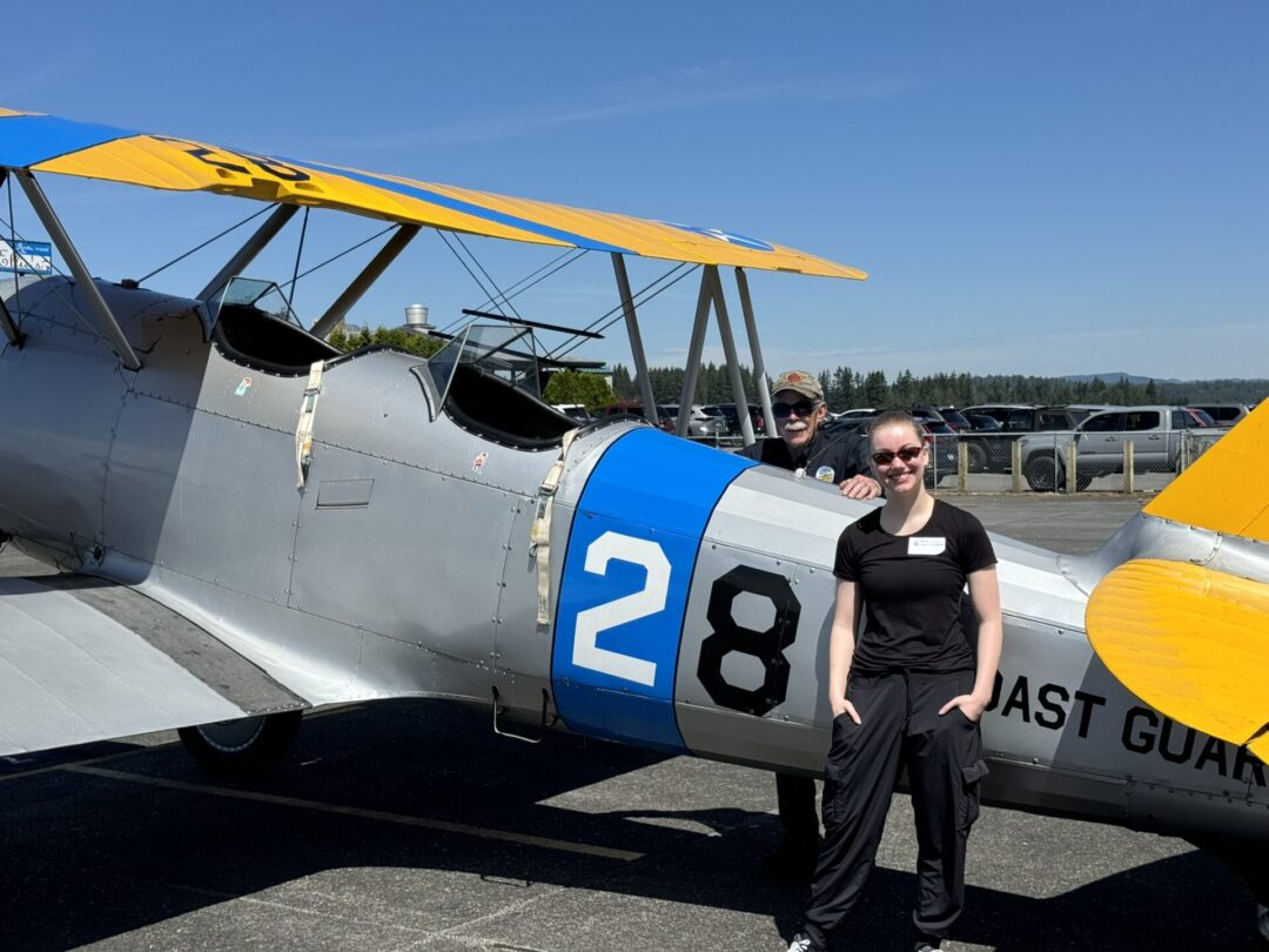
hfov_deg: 39.7
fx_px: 1760
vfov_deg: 30.3
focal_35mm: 48
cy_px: 476
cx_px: 634
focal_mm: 6.76
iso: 64
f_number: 1.78
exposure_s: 1/5848
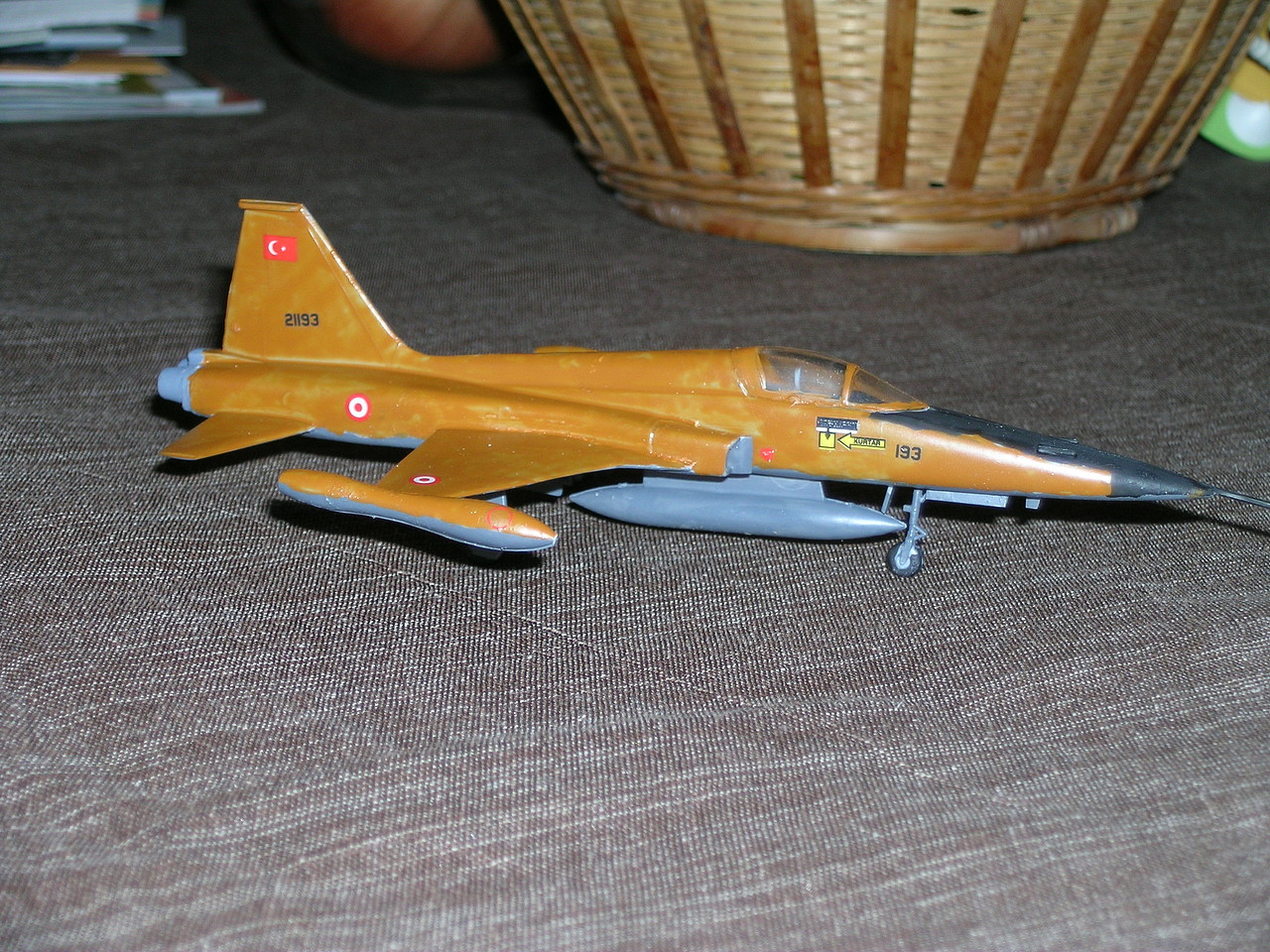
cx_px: 635
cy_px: 476
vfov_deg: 21.0
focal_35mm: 70
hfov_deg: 27.8
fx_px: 2568
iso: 50
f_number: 3.9
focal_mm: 14.5
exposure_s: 1/250
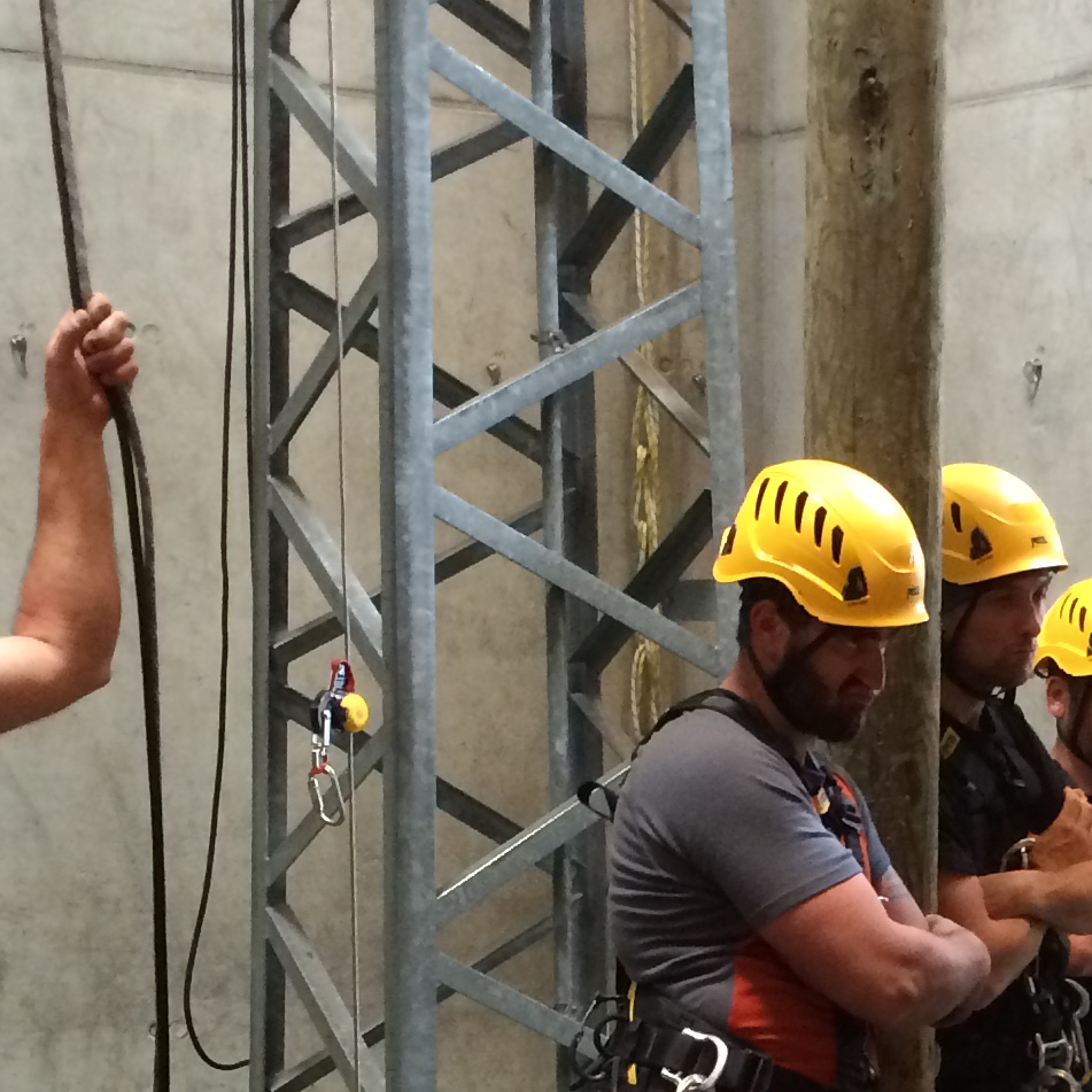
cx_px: 1094
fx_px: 3141
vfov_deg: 19.0
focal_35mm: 88
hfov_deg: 19.2
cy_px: 1168
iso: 200
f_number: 2.2
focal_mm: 4.15
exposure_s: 1/30
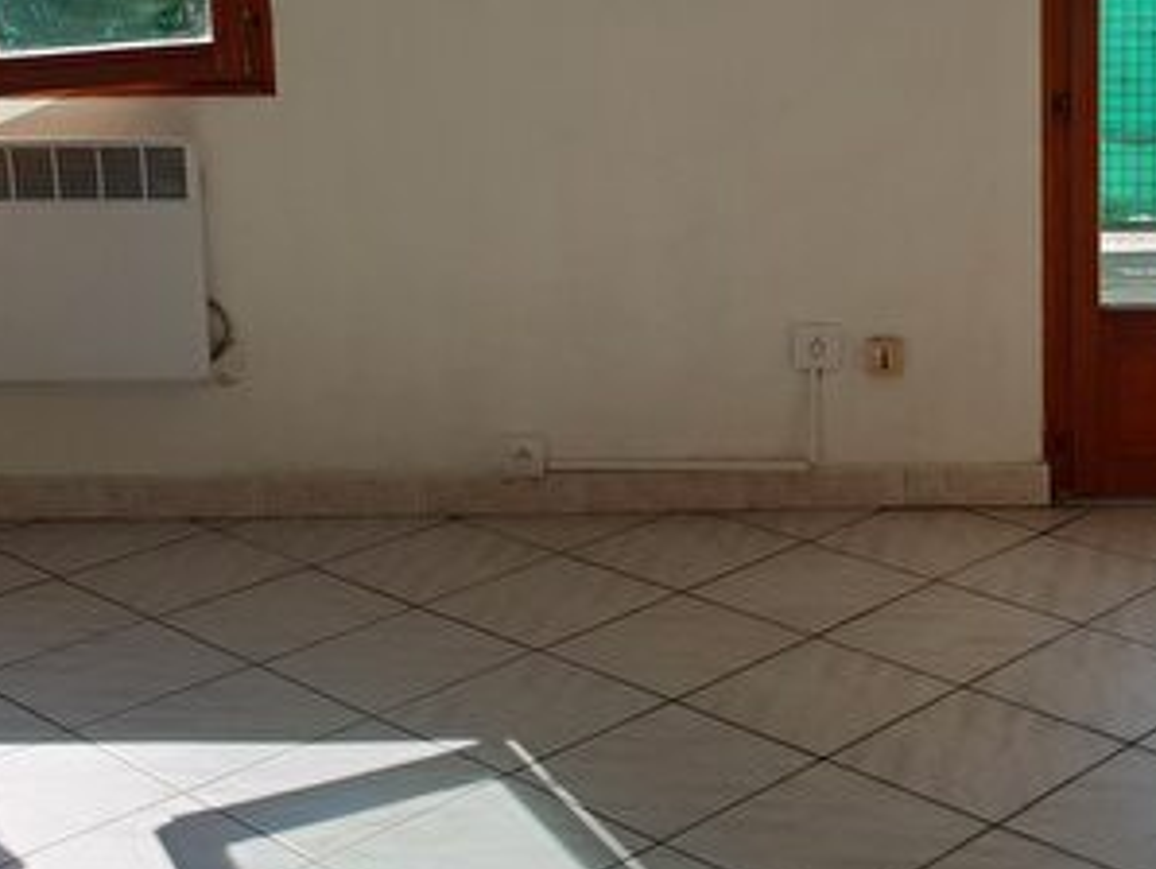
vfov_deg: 23.7
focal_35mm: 61
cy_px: 177
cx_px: 896
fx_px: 2039
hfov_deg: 31.0
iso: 50
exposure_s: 1/973
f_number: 2.4
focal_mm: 4.3
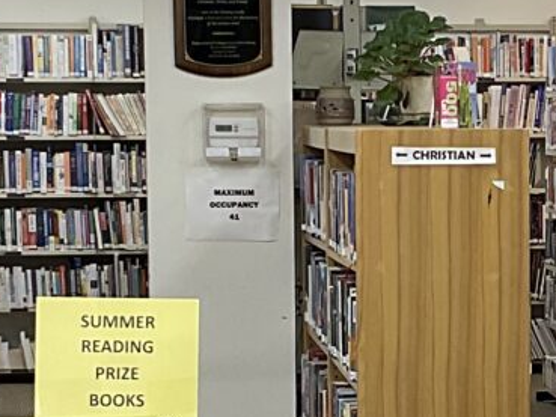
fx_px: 2587
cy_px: 318
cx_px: 556
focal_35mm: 161
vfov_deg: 9.2
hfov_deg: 12.1
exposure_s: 1/60
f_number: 1.8
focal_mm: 3
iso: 40
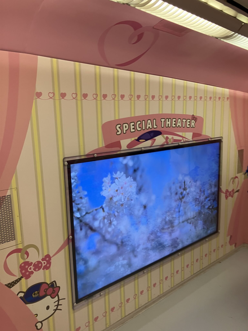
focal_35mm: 28
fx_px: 267
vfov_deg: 63.4
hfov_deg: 49.7
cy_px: 166
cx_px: 124
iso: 64
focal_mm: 3.99
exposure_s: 1/60
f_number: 1.8
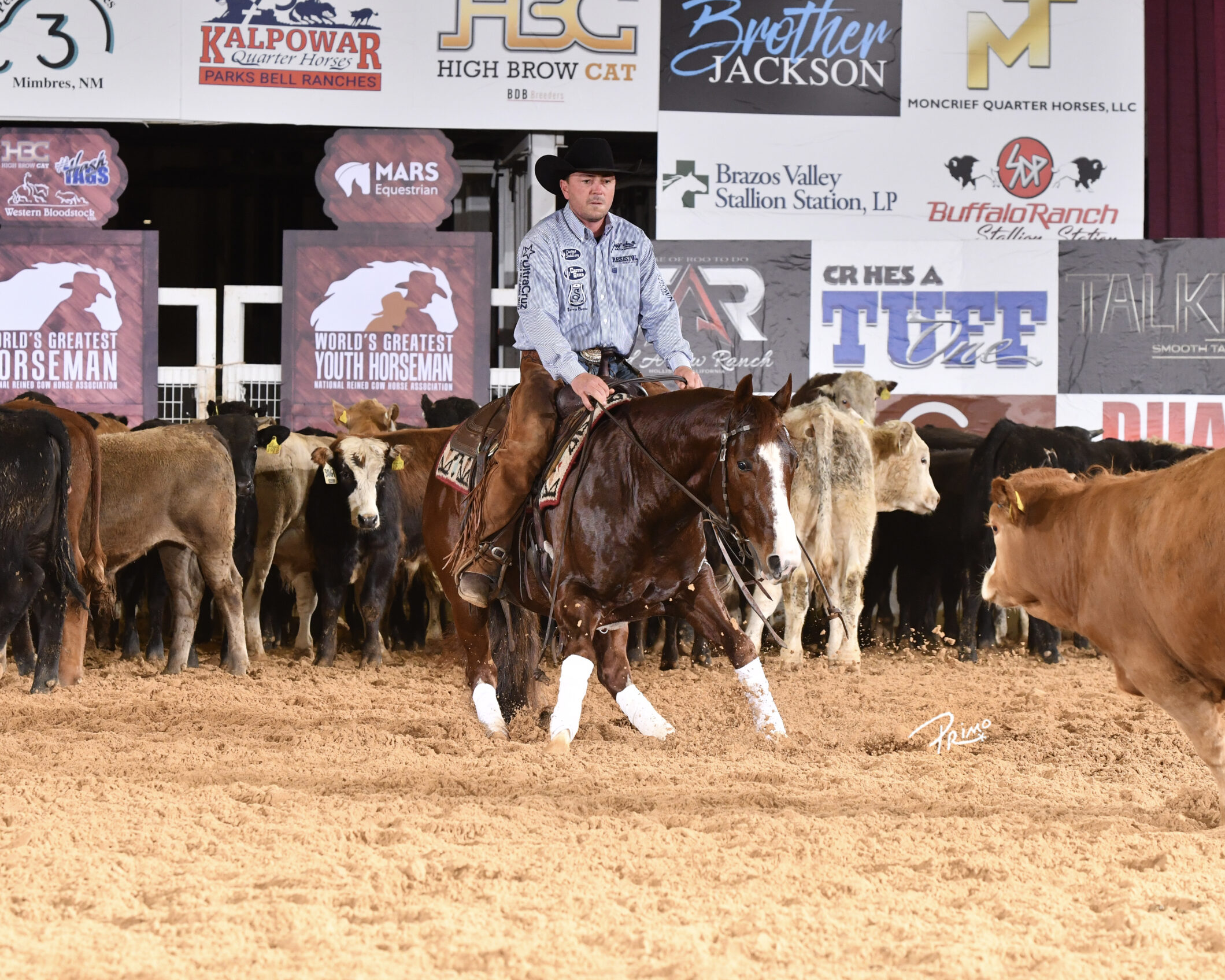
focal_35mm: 170
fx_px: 6163
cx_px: 615
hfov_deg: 11.4
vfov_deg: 9.1
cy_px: 492
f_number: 5
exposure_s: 1/800
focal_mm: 100
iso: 1250
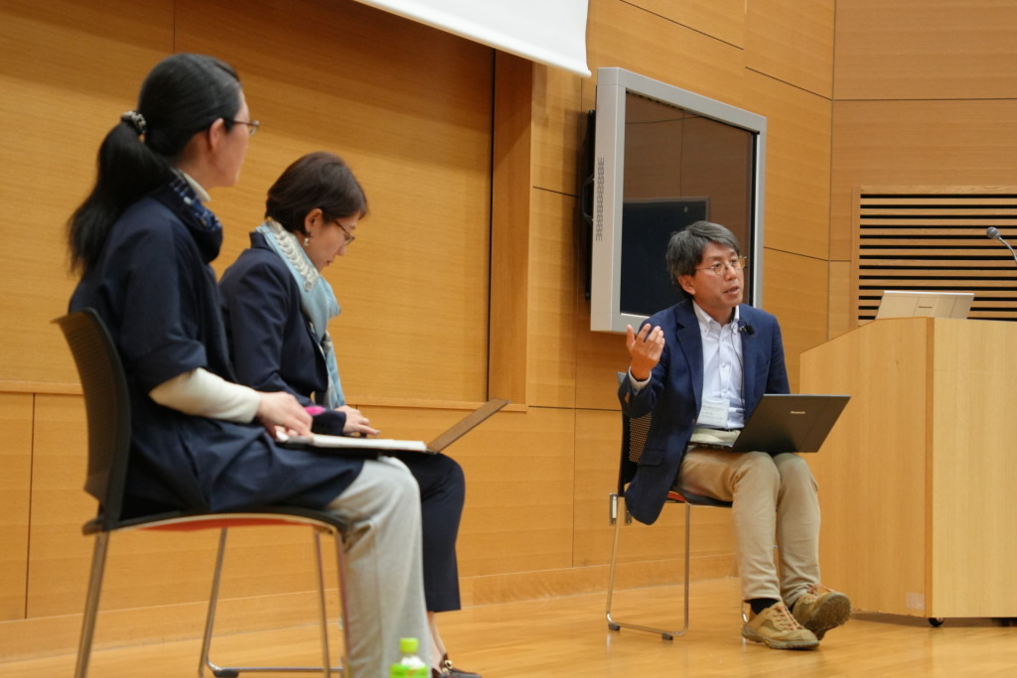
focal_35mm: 92
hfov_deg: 22.3
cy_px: 339
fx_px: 2585
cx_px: 508
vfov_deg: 14.9
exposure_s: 1/160
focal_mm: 61
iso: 1600
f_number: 4
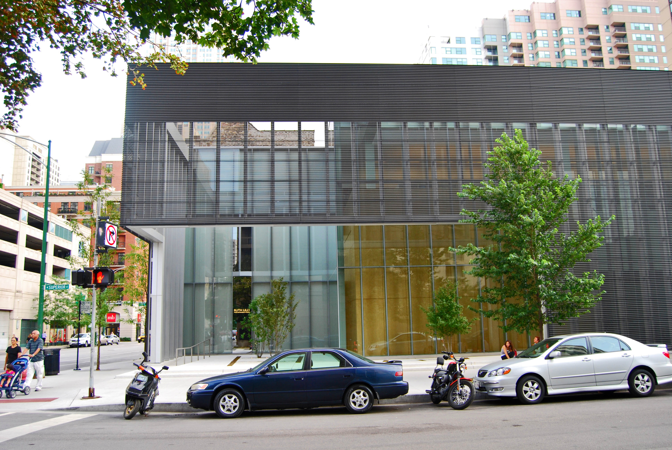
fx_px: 533
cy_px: 225
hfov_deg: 64.5
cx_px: 336
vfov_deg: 45.8
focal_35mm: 28
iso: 200
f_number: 5
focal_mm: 19
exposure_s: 1/100
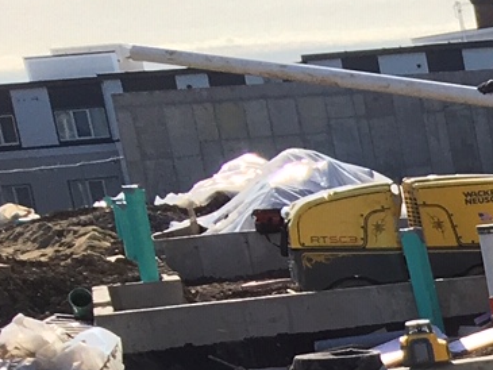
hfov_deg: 10.1
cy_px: 725
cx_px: 1344
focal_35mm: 160
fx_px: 2279
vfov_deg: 8.8
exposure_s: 1/1425
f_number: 2.2
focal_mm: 4.15
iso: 25
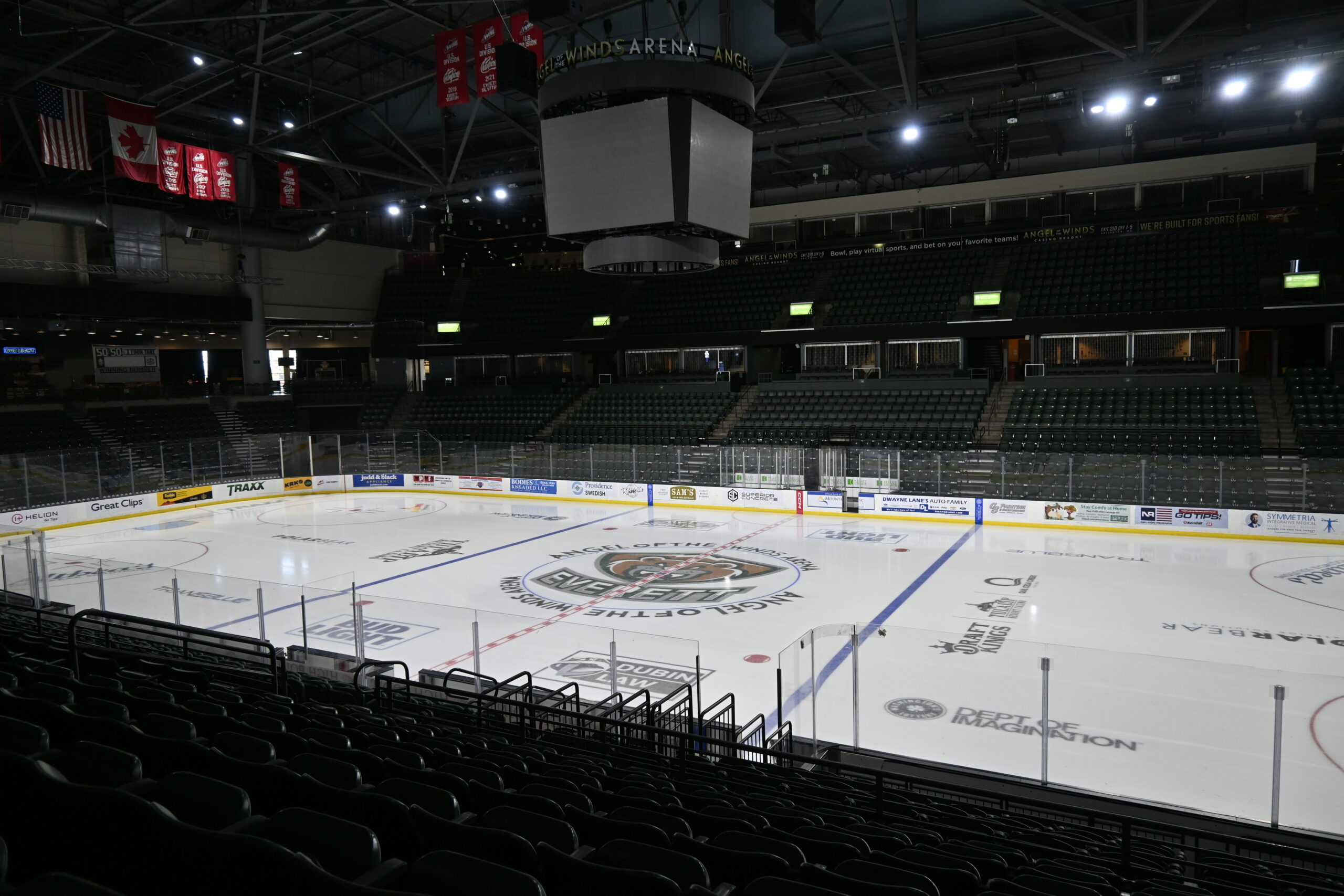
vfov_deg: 53.1
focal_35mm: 24
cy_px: 448
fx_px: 896
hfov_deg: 73.7
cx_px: 672
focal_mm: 16
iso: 400
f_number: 4
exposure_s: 1/250
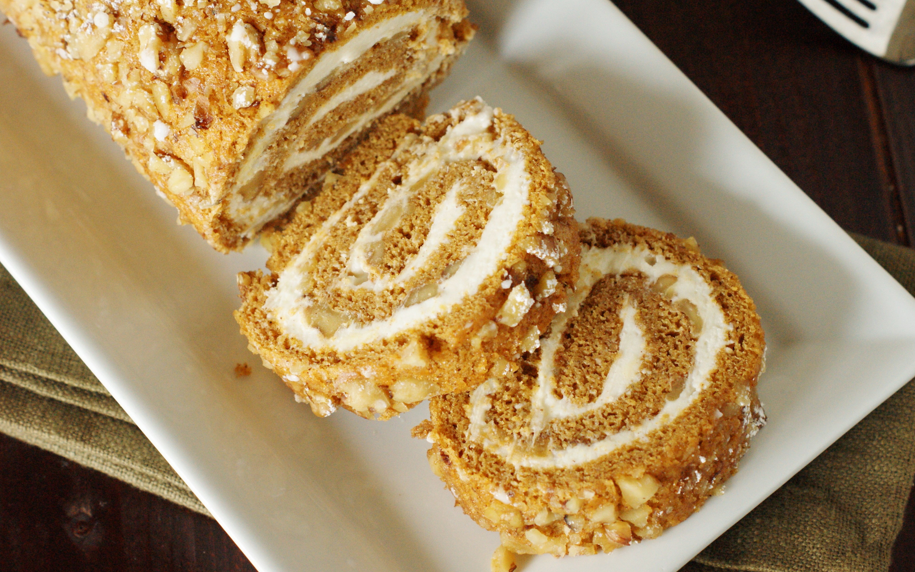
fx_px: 2194
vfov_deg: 14.8
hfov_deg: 23.5
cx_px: 489
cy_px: 282
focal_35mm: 88
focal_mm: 50
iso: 800
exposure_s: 1/160
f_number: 4
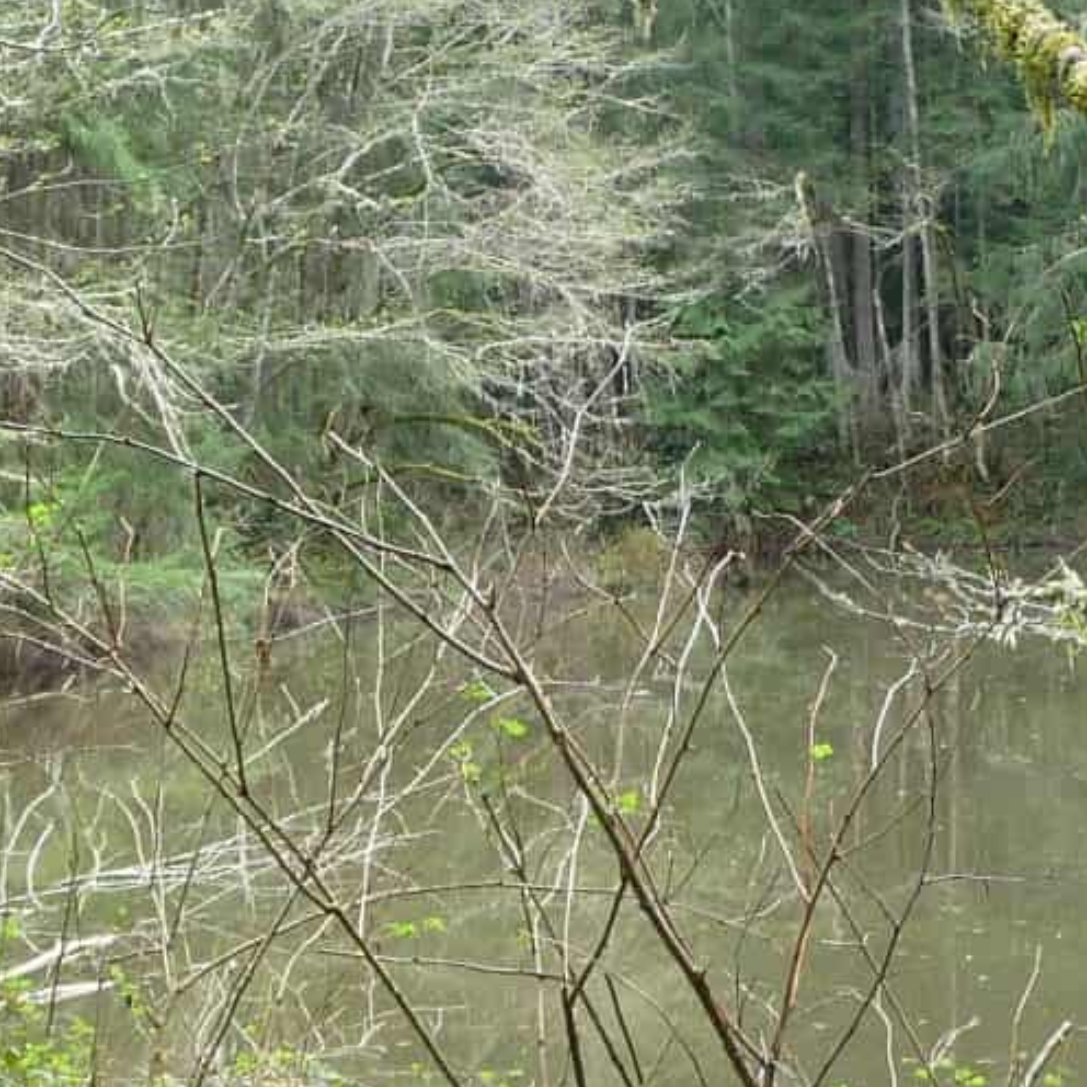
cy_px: 676
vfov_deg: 18.9
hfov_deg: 18.8
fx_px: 3268
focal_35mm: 92
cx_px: 355
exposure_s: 1/80
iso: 100
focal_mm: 5.3
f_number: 3.5
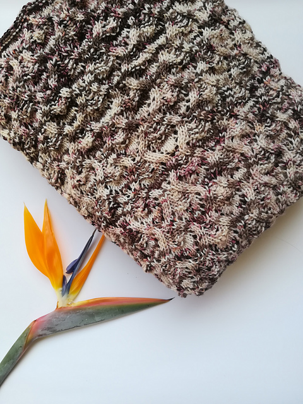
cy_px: 202
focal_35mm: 26
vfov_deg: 67.3
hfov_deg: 53.1
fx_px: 303
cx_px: 152
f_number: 2.2
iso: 50
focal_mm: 3.83
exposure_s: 1/228
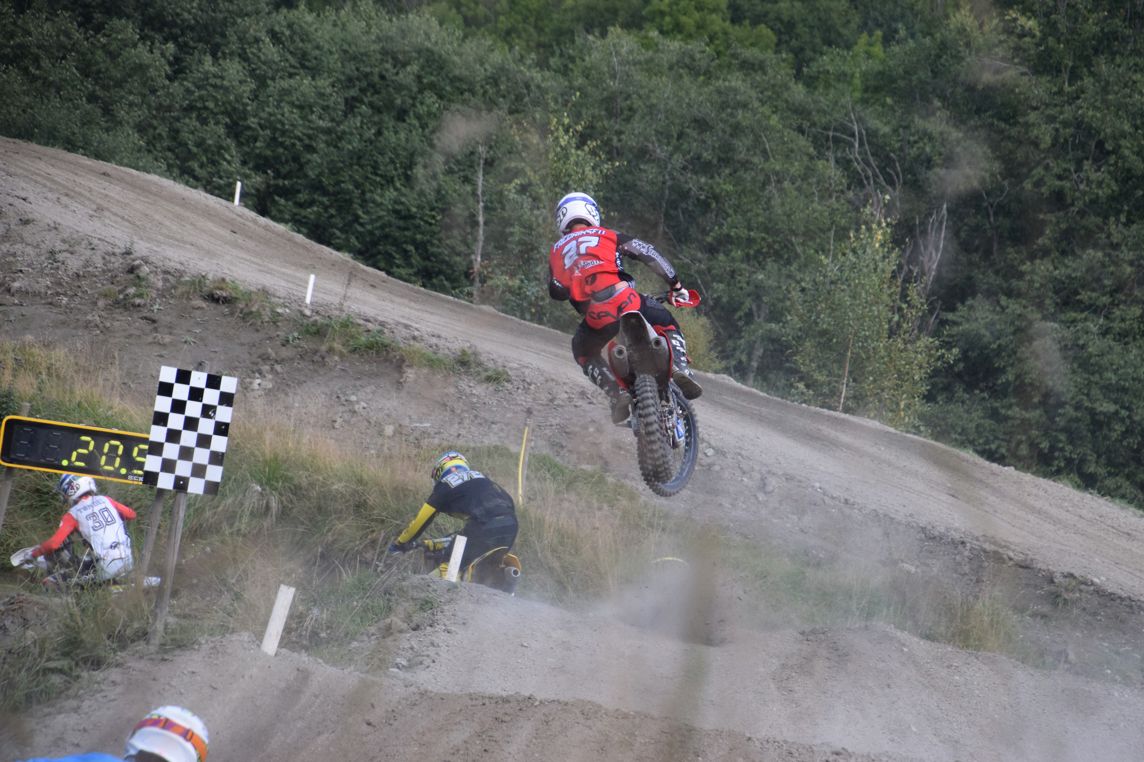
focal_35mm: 210
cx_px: 572
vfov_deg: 6.5
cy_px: 381
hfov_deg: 9.8
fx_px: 6673
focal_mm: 140
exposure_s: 1/1000
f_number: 6
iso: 800
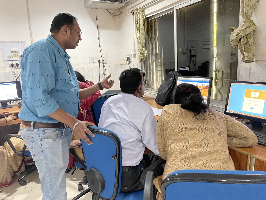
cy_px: 100
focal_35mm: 26
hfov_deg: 67.3
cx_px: 133
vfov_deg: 53.1
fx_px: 200
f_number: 1.6
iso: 400
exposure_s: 1/33
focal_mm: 4.2
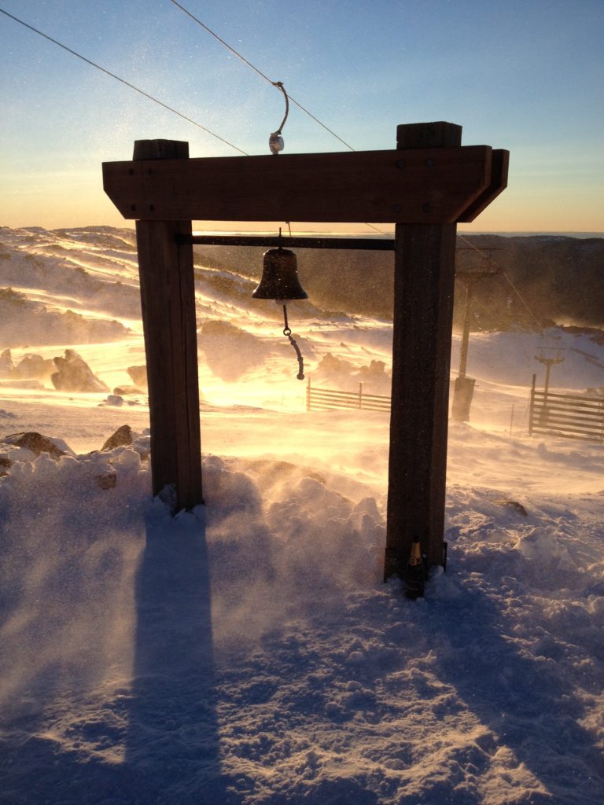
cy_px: 402
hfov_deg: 40.7
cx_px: 302
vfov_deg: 52.6
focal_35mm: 35
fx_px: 814
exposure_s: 1/1227
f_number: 2.4
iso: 50
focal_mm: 4.28
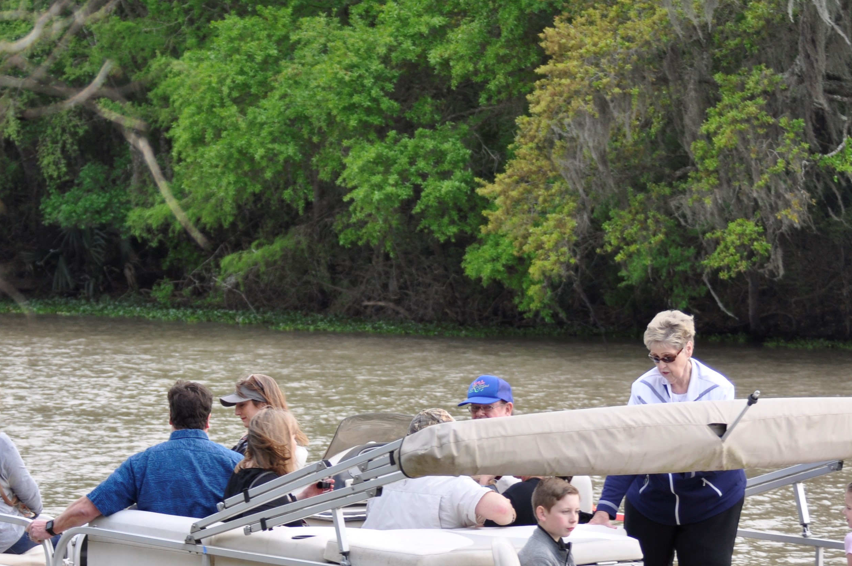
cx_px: 466
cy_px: 479
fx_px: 5788
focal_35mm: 245
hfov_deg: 8.4
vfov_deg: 5.6
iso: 200
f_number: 5.6
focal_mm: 95
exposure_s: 1/125
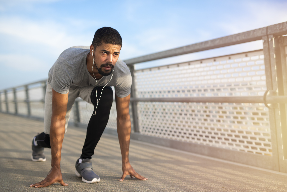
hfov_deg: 39.6
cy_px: 96
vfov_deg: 27.0
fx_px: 399
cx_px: 144
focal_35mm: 50
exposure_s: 1/3200
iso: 200
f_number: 2
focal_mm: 50
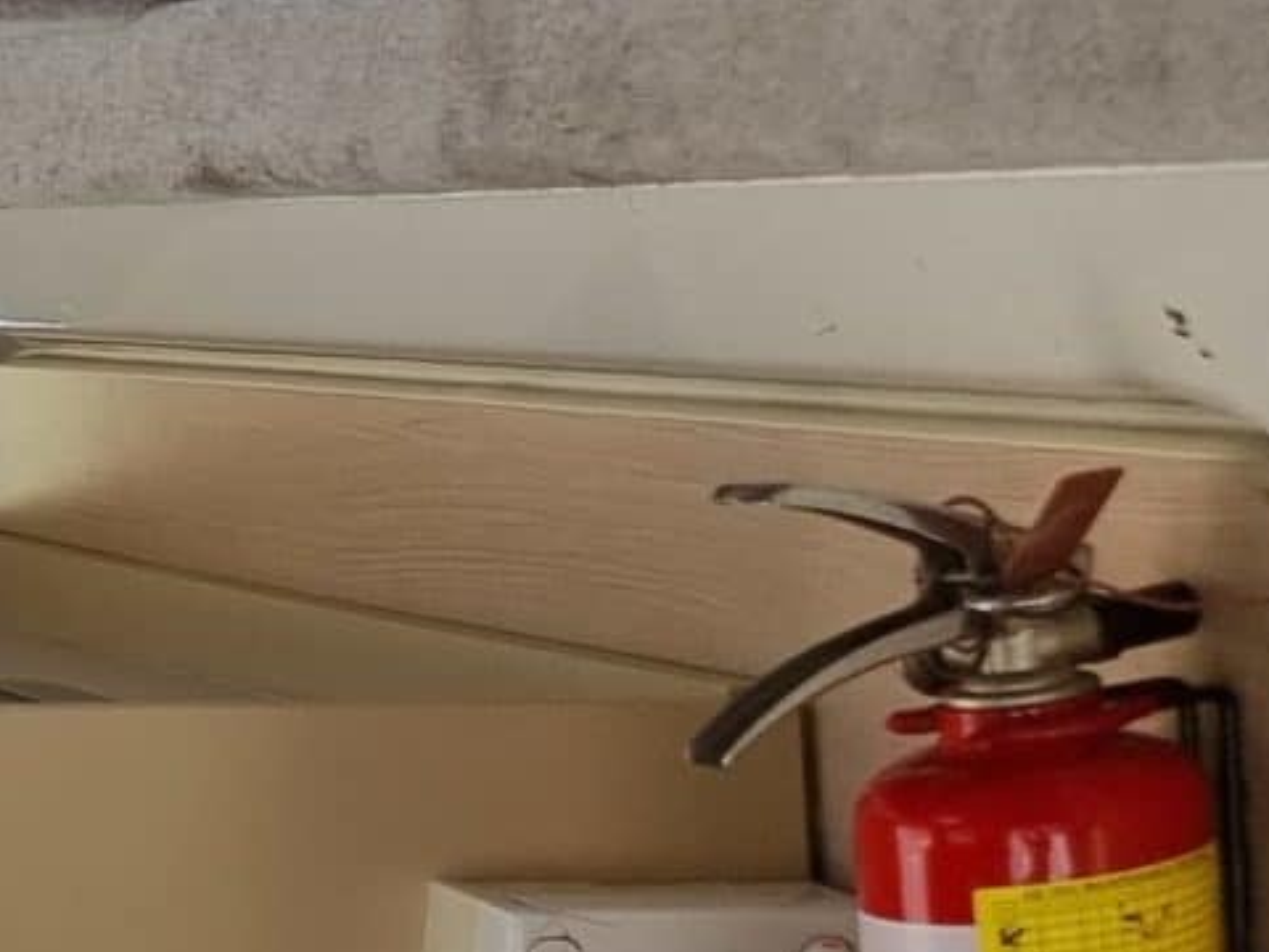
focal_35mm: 128
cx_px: -1483
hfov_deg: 12.9
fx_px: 4692
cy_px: 1182
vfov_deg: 11.3
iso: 50
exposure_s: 1/181
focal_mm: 6.7
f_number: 1.8
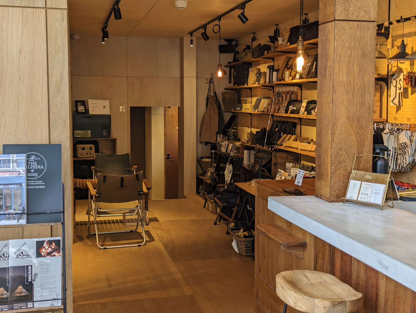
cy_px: 156
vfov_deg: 30.3
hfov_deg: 39.6
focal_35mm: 48
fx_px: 578
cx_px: 208
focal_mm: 6.81
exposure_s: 1/88
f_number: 1.85
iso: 43
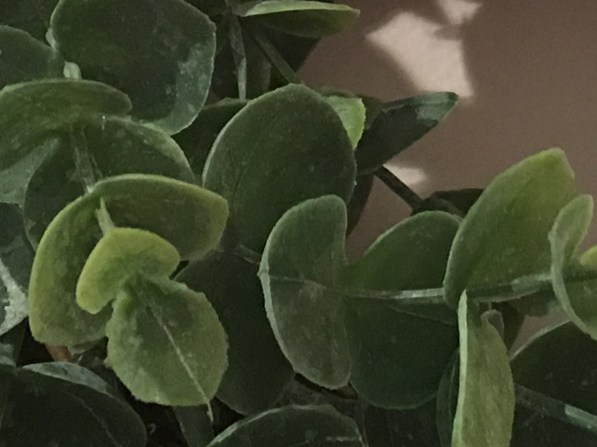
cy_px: -208
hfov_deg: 13.6
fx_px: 2466
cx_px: 620
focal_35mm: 143
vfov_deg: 10.1
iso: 80
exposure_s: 1/10
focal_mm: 4.15
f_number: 2.2
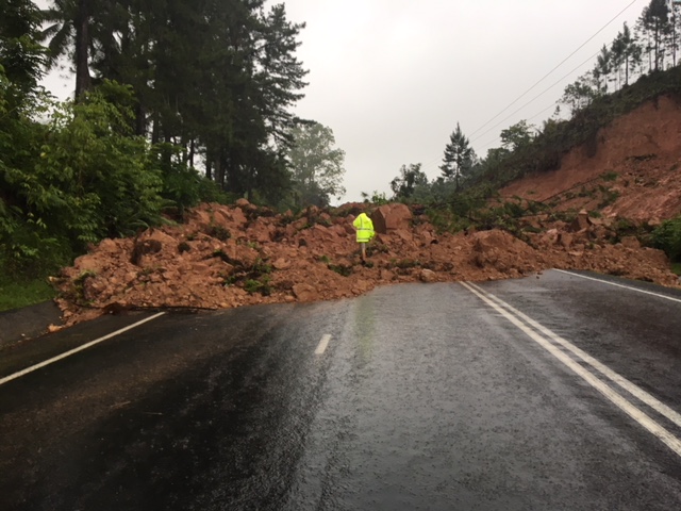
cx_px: 340
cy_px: 256
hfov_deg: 61.7
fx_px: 571
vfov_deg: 48.2
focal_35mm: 29
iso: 32
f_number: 2.2
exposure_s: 1/33
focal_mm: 4.15
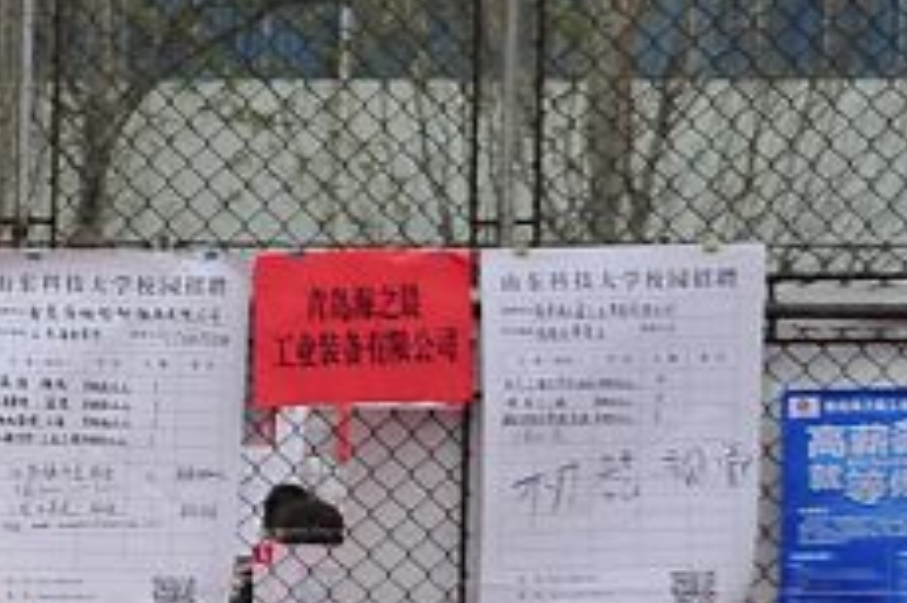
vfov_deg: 6.9
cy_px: 715
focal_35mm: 198
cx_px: -1179
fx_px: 4985
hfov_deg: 9.4
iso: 500
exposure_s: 1/320
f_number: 8
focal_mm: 38
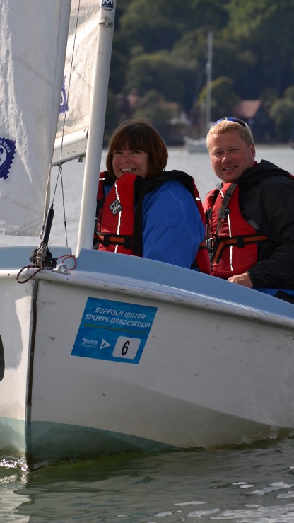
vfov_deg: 6.3
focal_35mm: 340
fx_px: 4709
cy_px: 241
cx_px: 153
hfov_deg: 3.6
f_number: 10
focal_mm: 200
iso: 100
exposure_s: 1/200
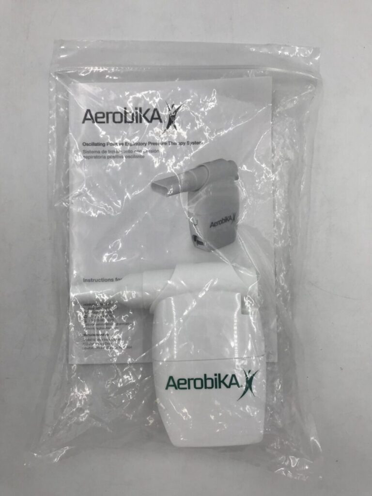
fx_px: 401
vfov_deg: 63.4
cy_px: 248
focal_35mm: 28
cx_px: 186
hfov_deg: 49.7
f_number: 1.8
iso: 20
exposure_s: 1/139
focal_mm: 3.99
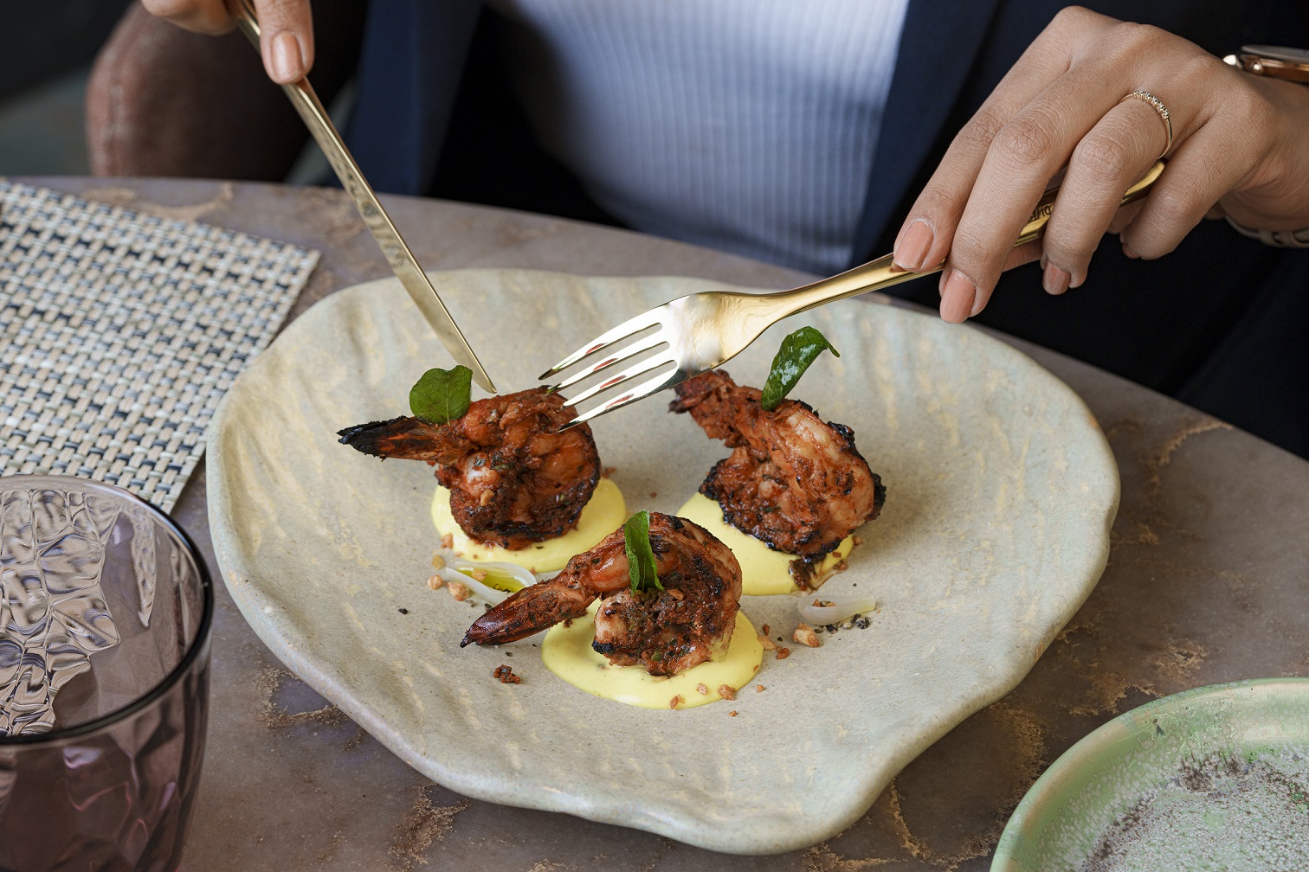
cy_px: 436
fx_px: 3272
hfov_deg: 22.6
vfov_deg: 15.2
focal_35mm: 90
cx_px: 654
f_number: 7.1
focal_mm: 90
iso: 160
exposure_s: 1/100
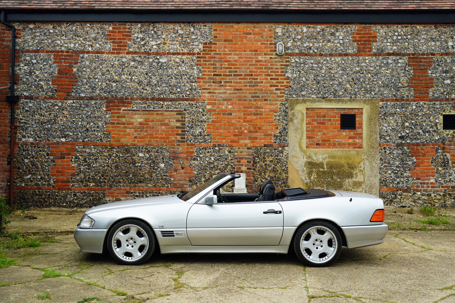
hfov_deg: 44.0
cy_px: 152
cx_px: 228
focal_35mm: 45
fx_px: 564
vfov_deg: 30.1
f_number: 5.6
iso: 500
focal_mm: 44.6
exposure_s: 1/250
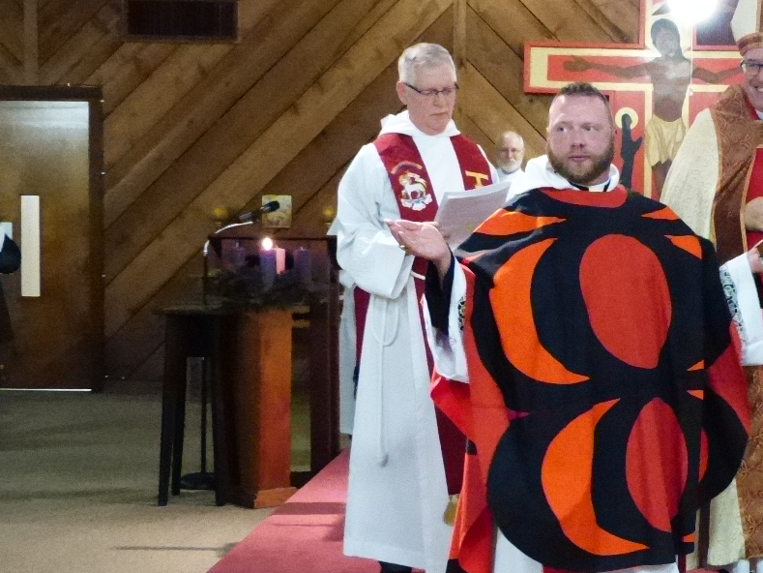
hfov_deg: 26.4
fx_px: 1565
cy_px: 321
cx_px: 704
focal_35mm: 71
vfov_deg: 20.7
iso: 2000
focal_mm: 6.3
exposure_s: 1/60
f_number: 2.8
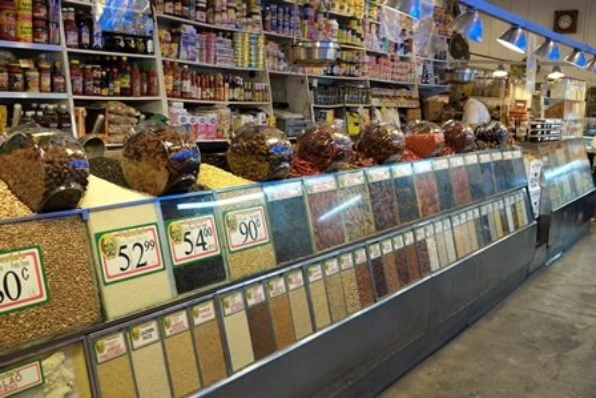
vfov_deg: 35.1
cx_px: 298
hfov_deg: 50.7
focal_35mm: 38
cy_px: 199
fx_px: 629
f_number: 4
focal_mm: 25.4
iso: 1250
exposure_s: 1/60
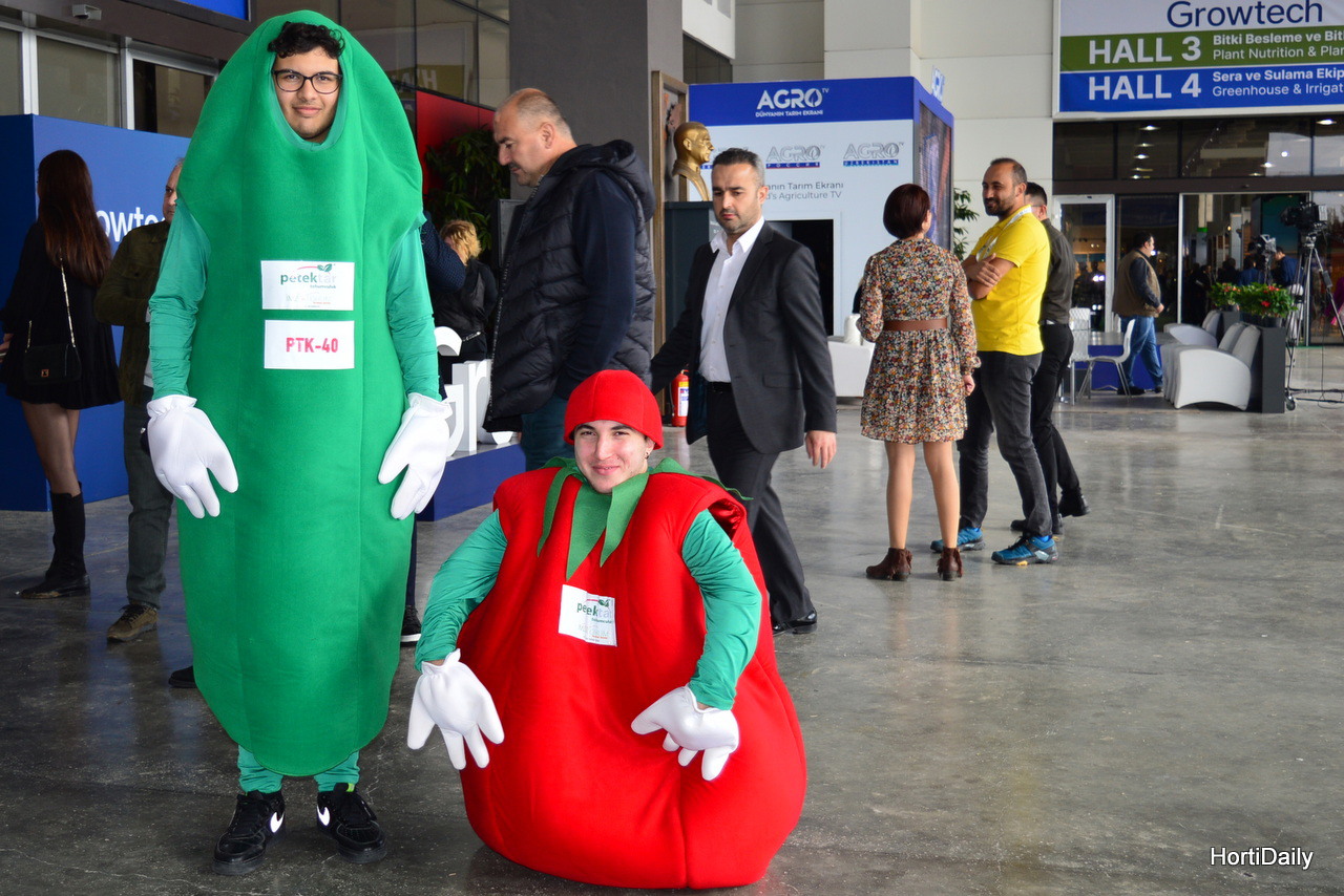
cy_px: 448
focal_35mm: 38
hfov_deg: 51.3
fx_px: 1400
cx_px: 672
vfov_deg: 35.5
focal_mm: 25
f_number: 4
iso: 200
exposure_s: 1/125
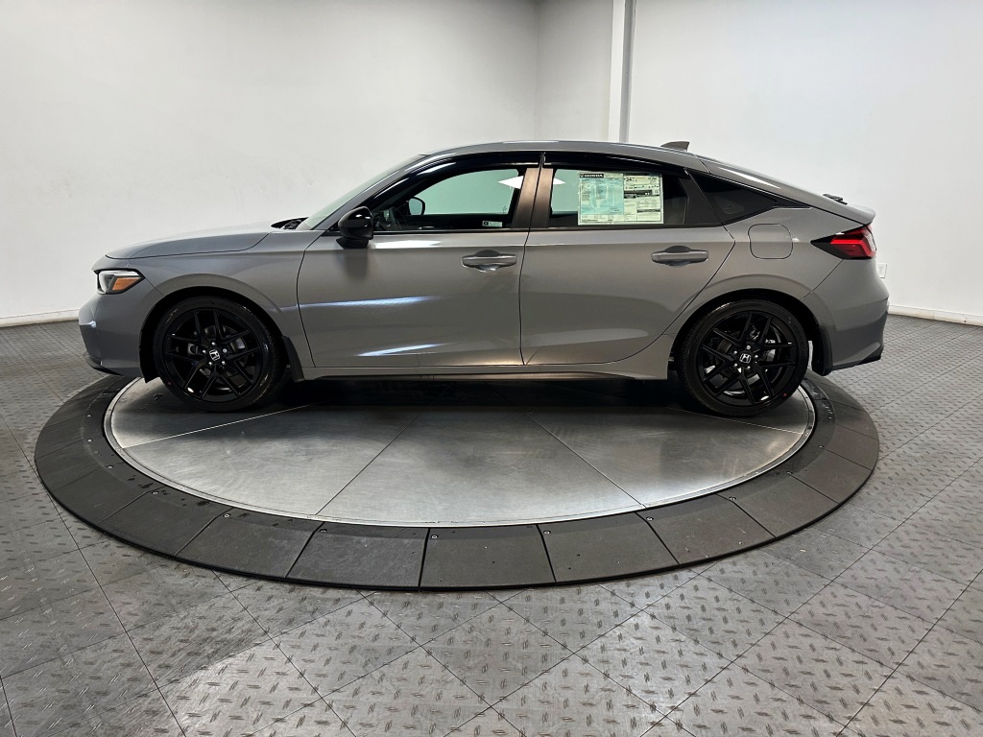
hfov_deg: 71.6
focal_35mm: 24
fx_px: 682
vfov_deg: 56.8
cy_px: 368
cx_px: 492
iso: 320
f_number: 1.78
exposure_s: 1/60
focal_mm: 6.86
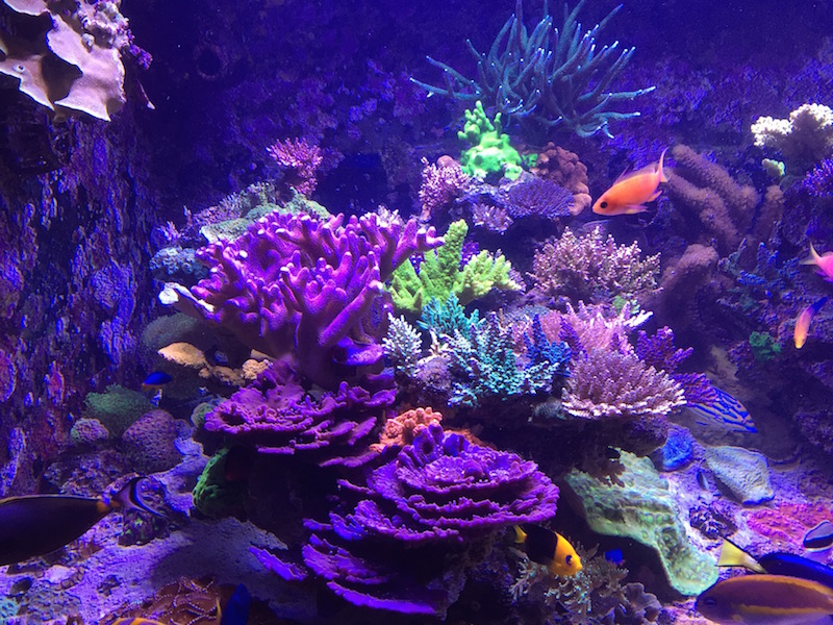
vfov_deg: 48.2
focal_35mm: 29
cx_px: 416
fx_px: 698
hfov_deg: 61.7
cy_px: 312
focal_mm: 4.15
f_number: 2.2
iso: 32
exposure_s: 1/40
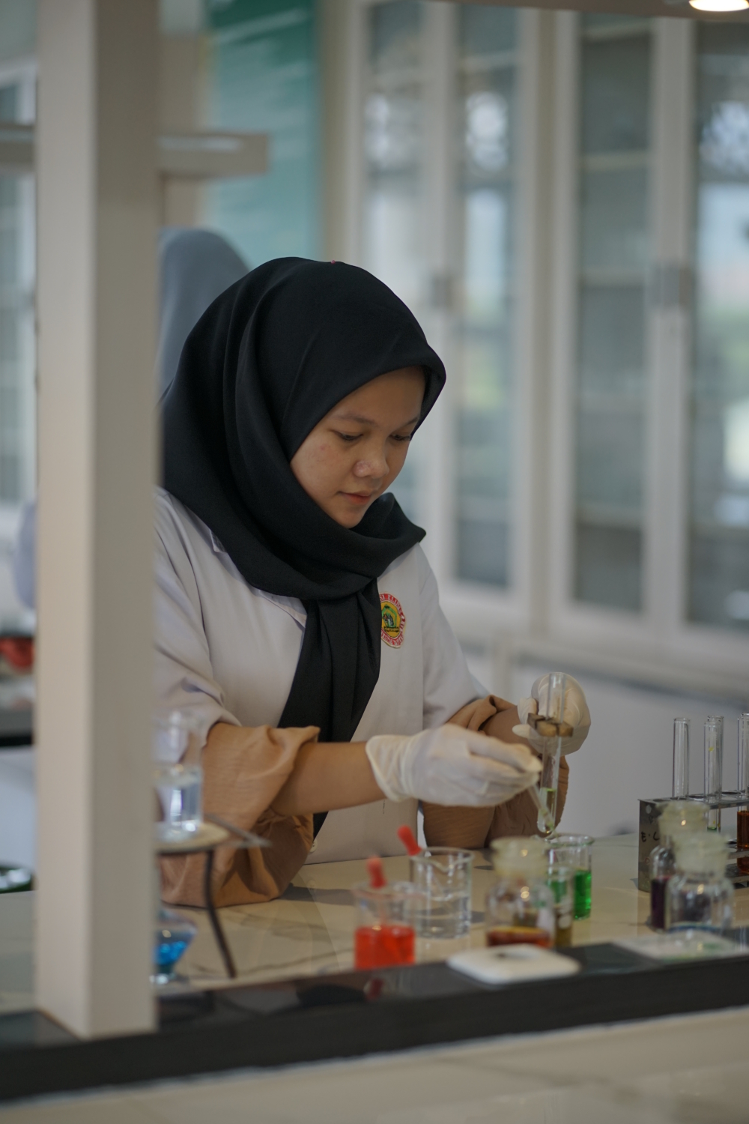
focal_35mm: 85
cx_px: 374
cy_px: 562
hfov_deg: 16.1
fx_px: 2653
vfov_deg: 23.9
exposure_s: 1/500
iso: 500
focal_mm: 85
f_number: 1.8
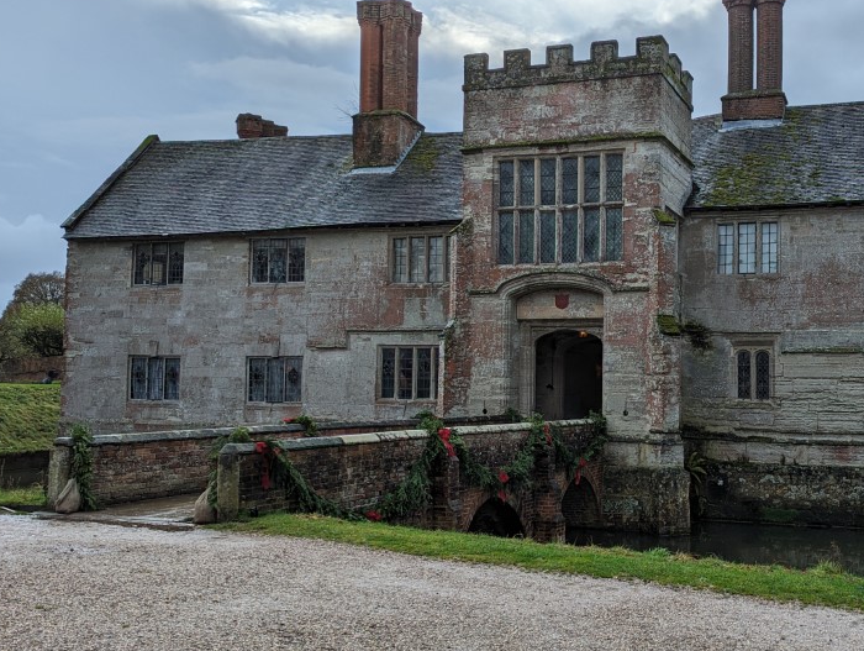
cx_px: 581
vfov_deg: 35.2
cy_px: 340
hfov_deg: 45.0
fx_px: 1025
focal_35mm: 41
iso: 47
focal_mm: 6.81
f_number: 1.85
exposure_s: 1/1316
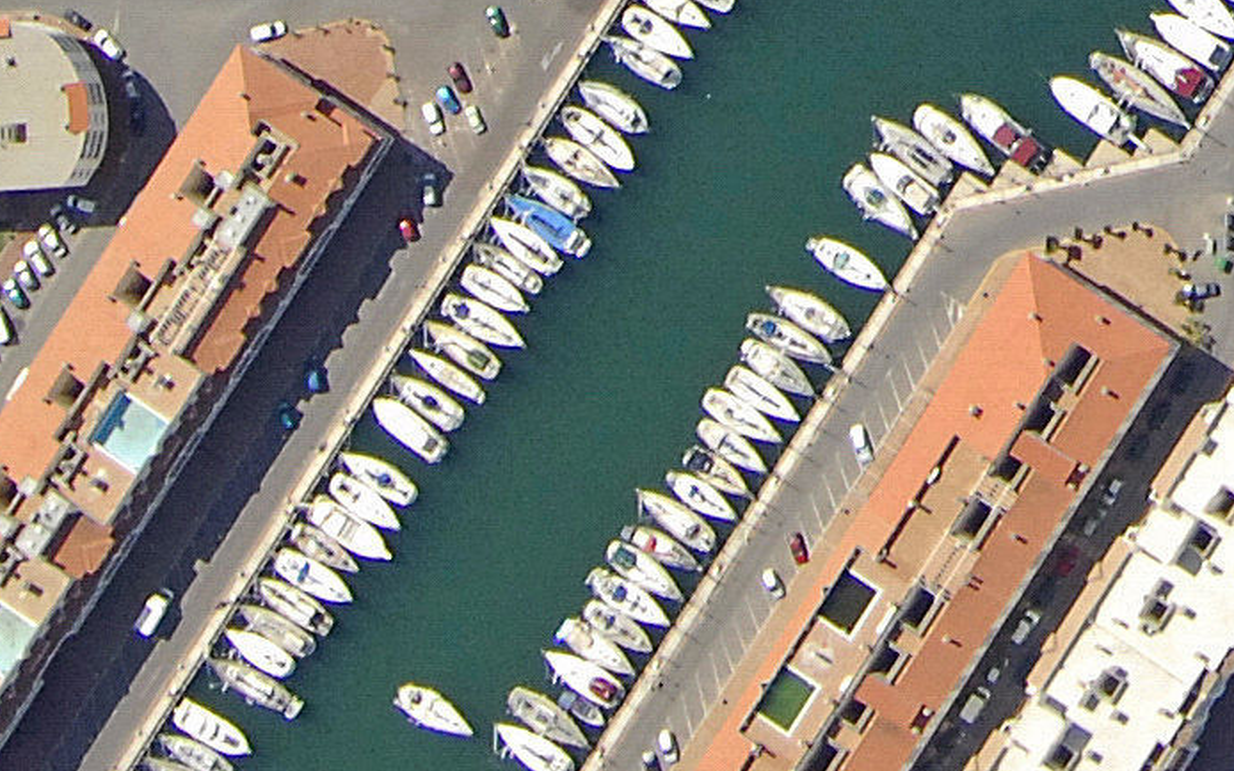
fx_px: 10158
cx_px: 2192
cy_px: -847
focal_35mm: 302
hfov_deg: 6.8
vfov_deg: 4.3
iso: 400
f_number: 7.1
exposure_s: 1/1000
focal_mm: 32
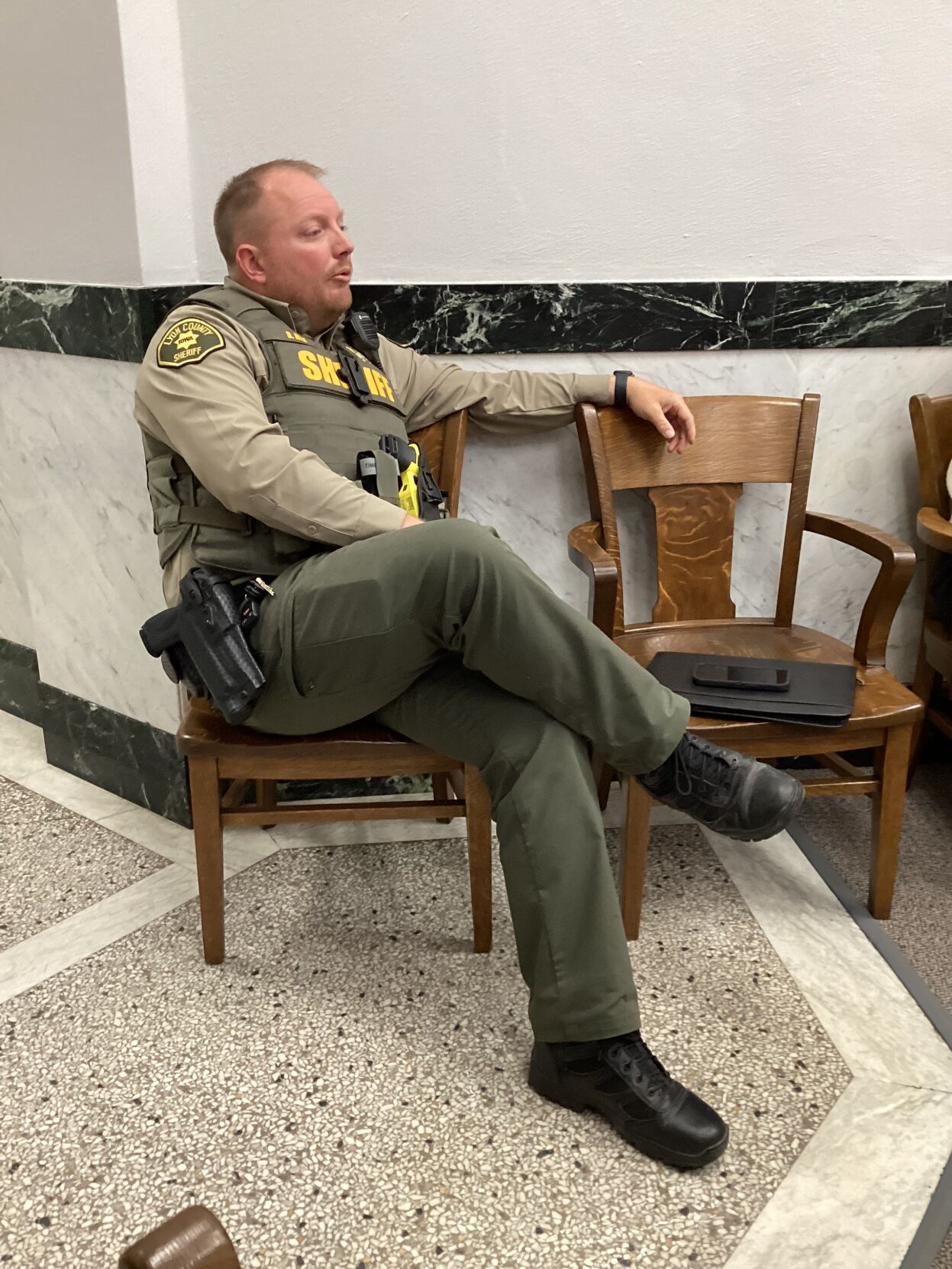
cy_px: 634
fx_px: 1136
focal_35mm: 31
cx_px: 476
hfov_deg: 45.5
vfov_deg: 58.3
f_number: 2.4
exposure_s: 1/60
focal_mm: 3.3
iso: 250
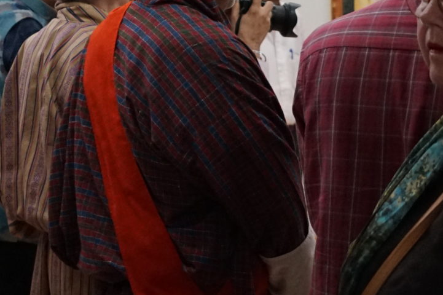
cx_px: 20
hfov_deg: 15.0
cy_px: -116
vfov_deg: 9.9
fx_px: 1660
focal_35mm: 135
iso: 3200
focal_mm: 38
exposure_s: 1/160
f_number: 4
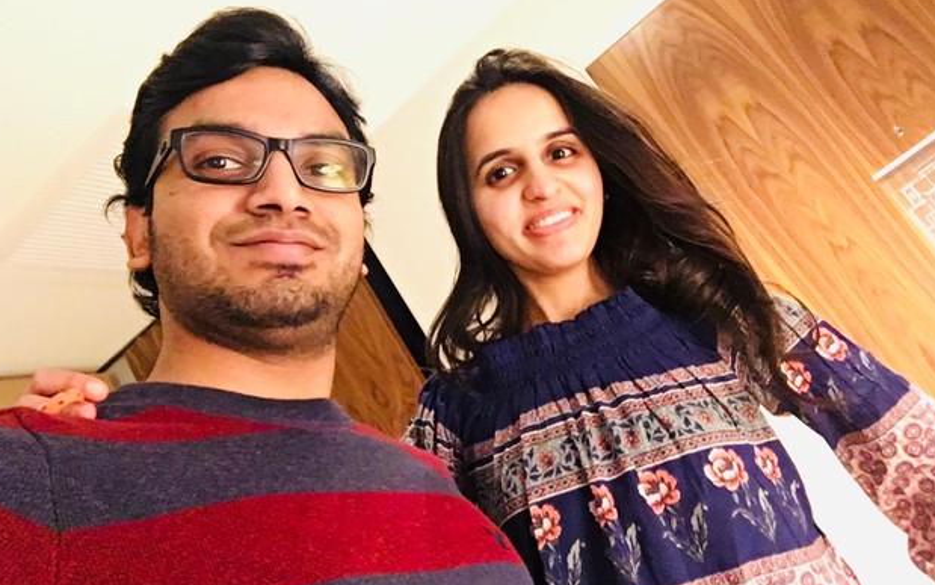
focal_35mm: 34
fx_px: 866
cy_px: 260
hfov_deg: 56.7
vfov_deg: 37.2
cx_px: 459
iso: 500
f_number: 2.2
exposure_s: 1/15
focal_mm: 2.65
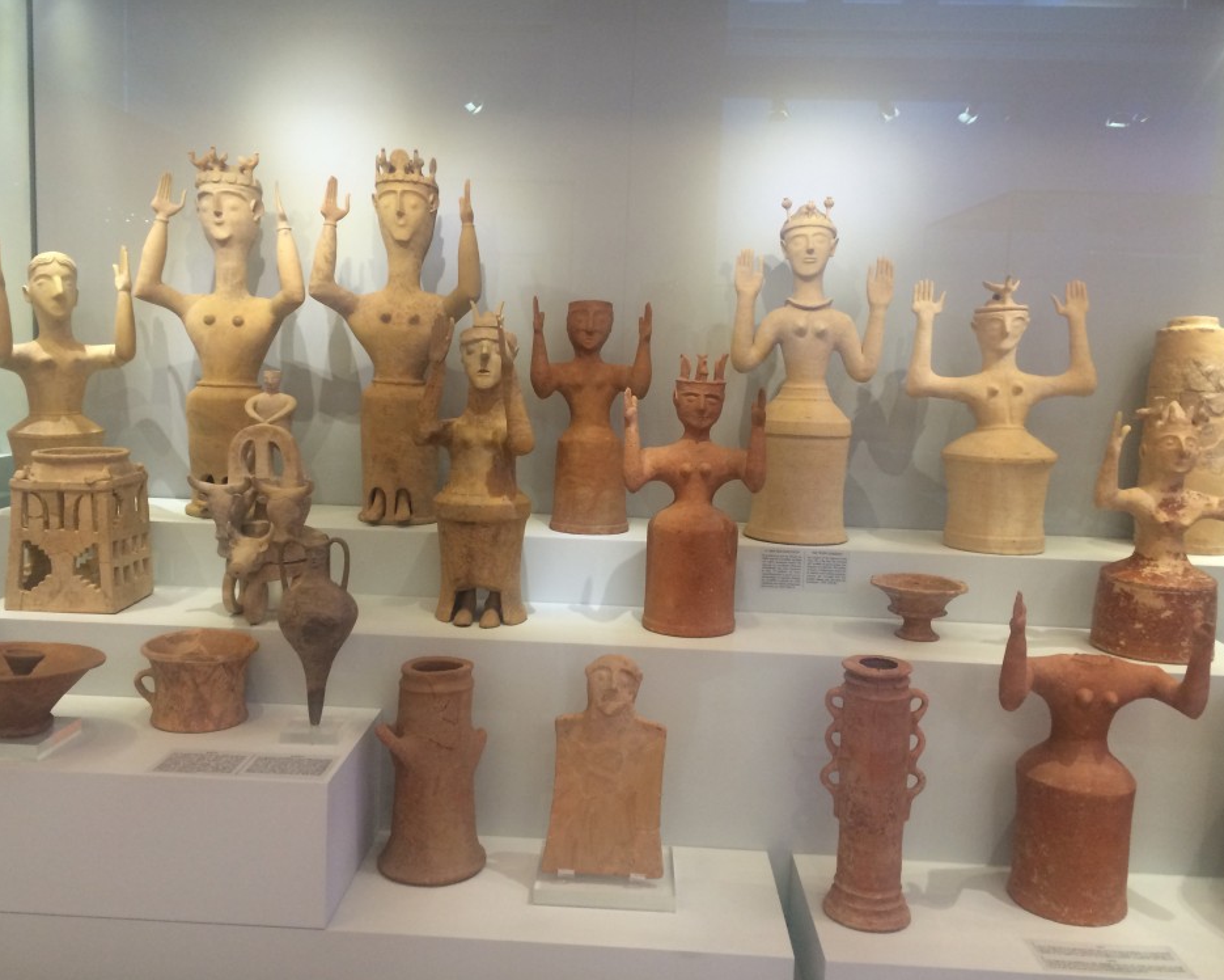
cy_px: 480
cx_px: 584
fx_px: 1123
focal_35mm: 31
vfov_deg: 47.1
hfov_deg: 57.2
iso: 100
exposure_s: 1/30
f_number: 2.2
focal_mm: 4.15
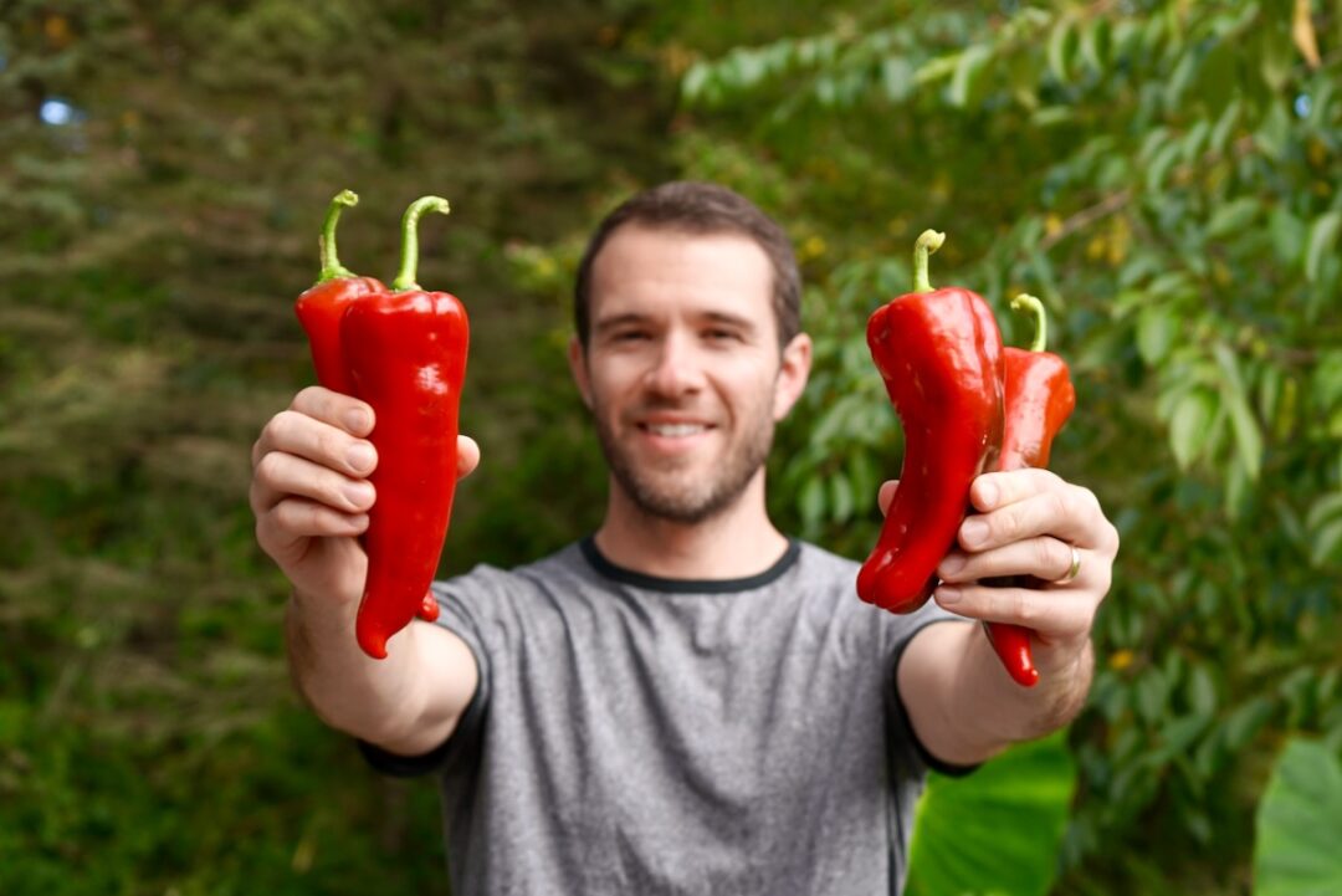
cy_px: 448
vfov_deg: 32.7
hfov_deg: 47.4
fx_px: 1529
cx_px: 671
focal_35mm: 41
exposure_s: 1/160
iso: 125
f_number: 4.5
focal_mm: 41
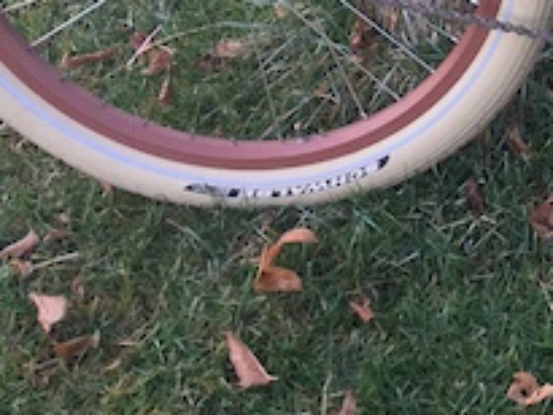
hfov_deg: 15.8
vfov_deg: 12.5
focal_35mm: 113
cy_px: -205
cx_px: 863
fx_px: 1806
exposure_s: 1/120
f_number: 2.2
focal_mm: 4.15
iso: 40
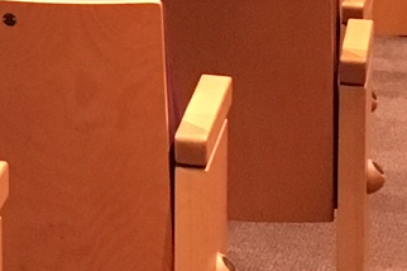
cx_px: -269
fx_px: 2135
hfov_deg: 10.4
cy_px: -229
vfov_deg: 7.0
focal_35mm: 189
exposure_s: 1/17
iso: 320
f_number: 2.2
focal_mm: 4.15
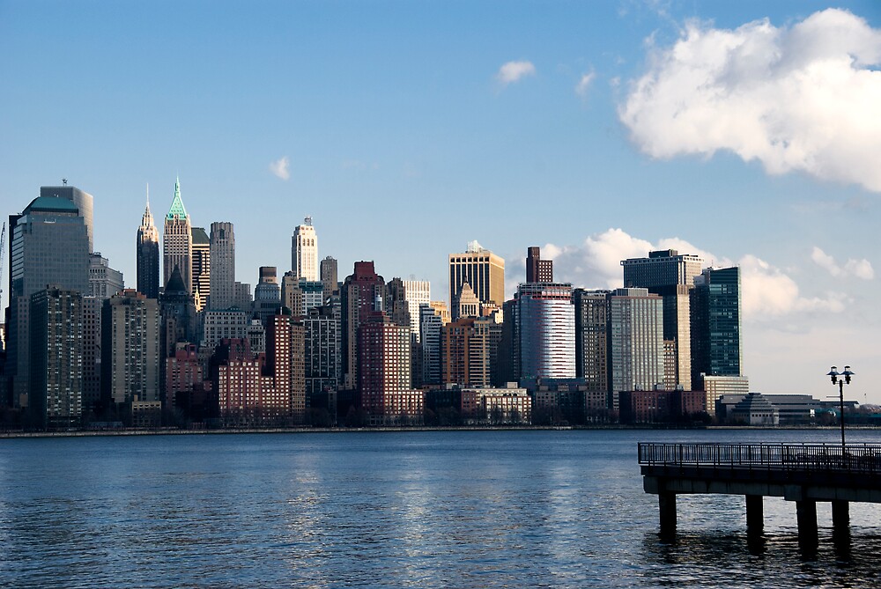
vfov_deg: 17.5
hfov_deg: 26.0
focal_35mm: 78
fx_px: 1911
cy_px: 294
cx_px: 440
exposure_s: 1/200
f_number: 8
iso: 160
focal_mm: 52
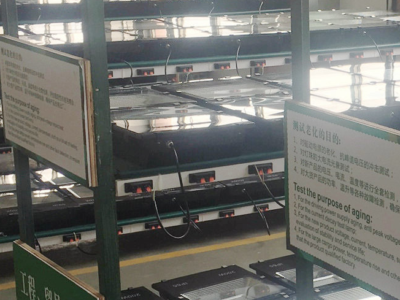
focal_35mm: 89
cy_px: 198
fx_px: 1028
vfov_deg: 16.6
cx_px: 409
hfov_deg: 21.2
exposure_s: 1/109
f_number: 2.2
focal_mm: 4.15
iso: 25
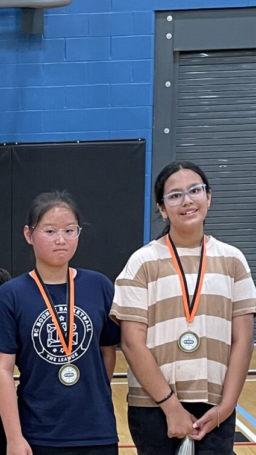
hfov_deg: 12.3
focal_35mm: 96
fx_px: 1158
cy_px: 472
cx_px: -72
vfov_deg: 21.3
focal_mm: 4.2
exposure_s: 1/60
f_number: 1.6
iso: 160
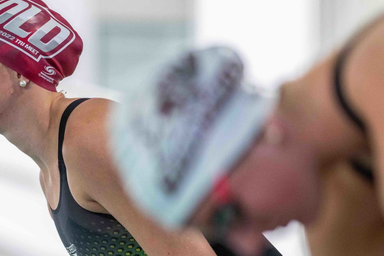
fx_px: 3796
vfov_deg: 3.9
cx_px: 1
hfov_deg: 5.8
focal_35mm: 356
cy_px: 290
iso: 500
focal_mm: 135
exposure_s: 1/1600
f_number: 1.8
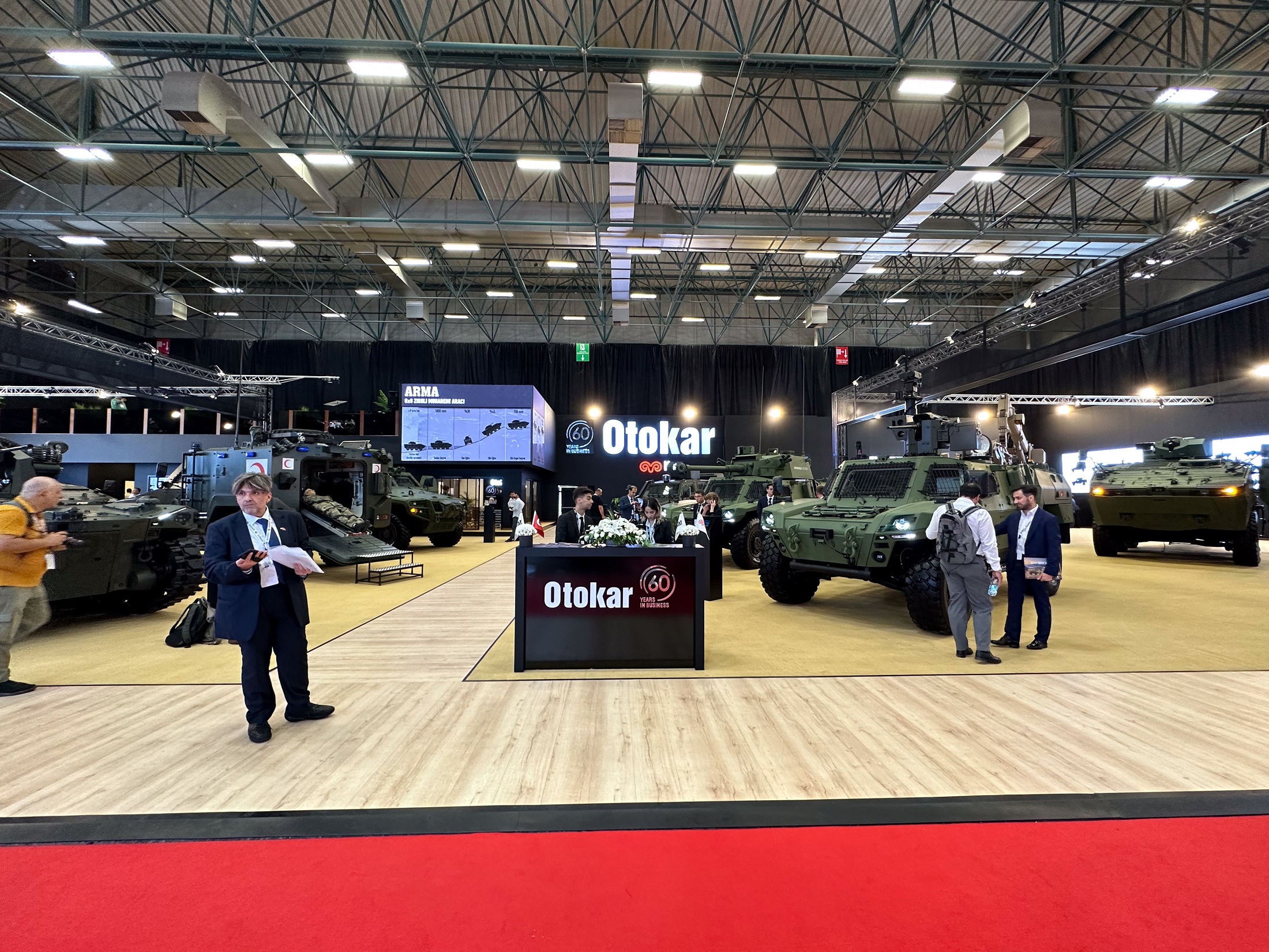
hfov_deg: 102.1
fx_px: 513
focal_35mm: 14
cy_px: 476
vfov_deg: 85.7
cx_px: 634
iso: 200
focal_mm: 2.22
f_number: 2.2
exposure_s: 1/50
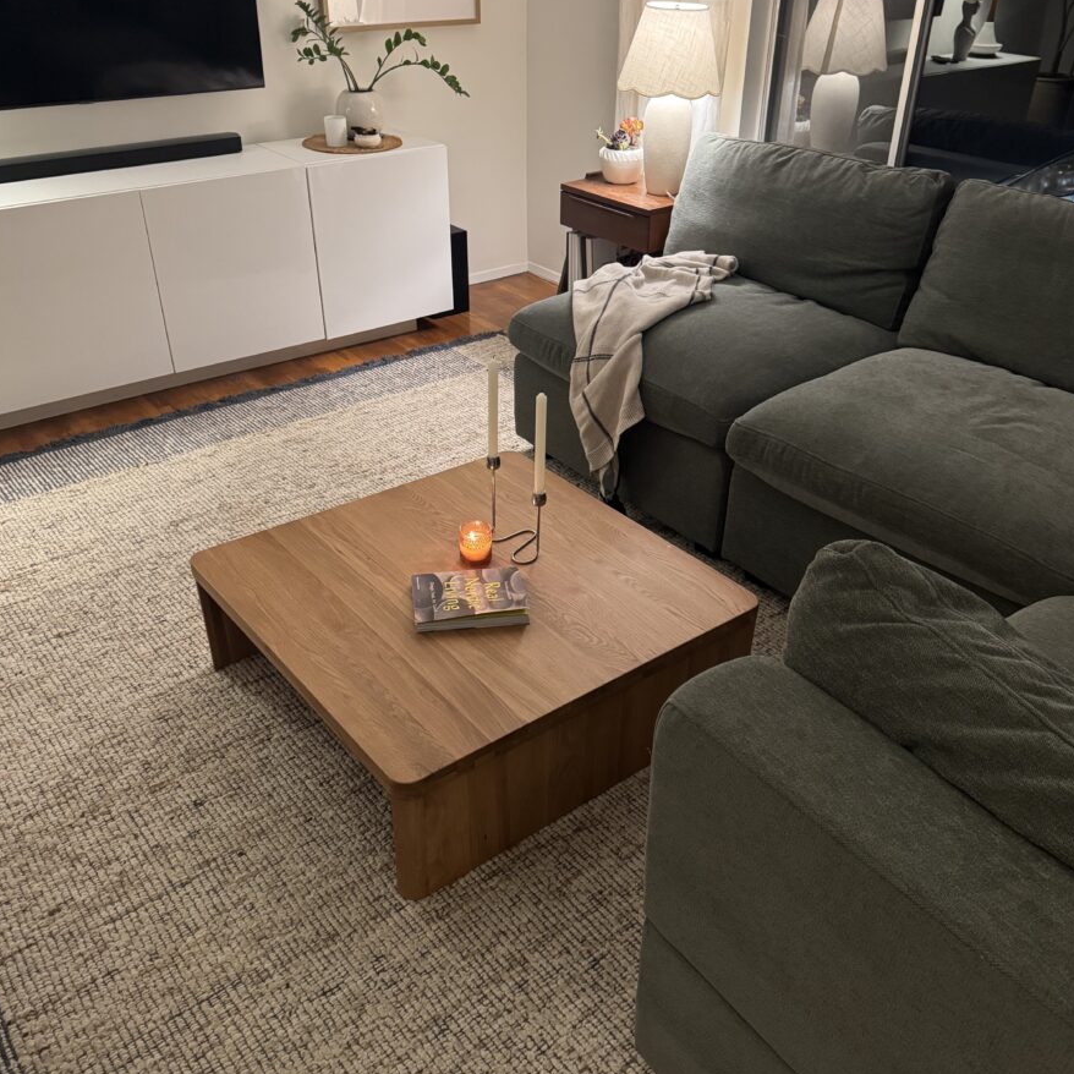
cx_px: 542
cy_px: 560
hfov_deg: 55.6
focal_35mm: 29
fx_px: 1018
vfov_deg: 55.6
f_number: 1.78
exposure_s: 1/40
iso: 640
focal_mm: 6.76
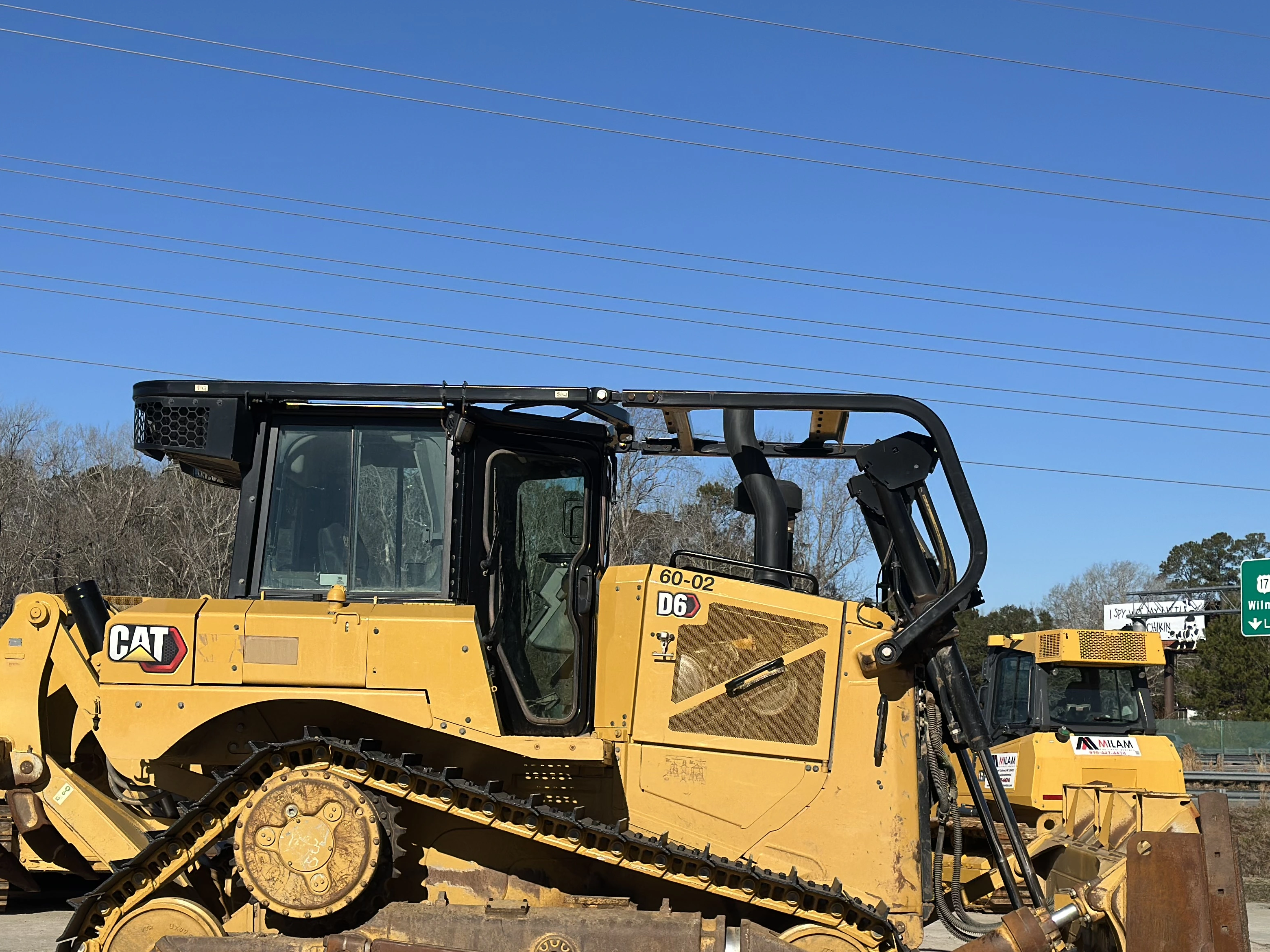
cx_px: 609
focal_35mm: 62
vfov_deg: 23.6
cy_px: 549
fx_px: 2274
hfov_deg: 31.2
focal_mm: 6.86
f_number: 1.78
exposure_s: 1/8929
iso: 100
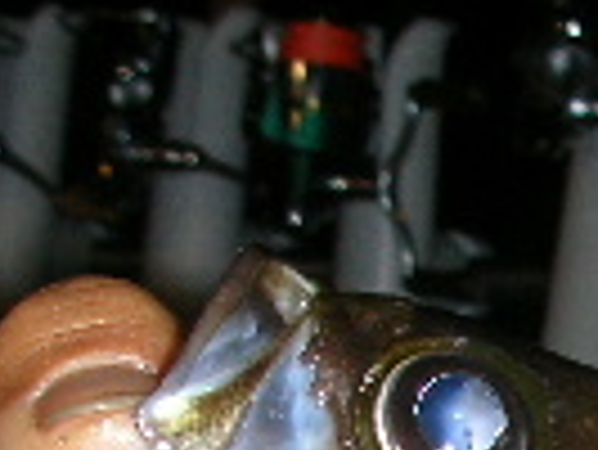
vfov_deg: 8.5
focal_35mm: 168
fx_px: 2905
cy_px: 814
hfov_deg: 11.5
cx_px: 769
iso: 50
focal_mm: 5.8
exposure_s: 1/60.1
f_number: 3
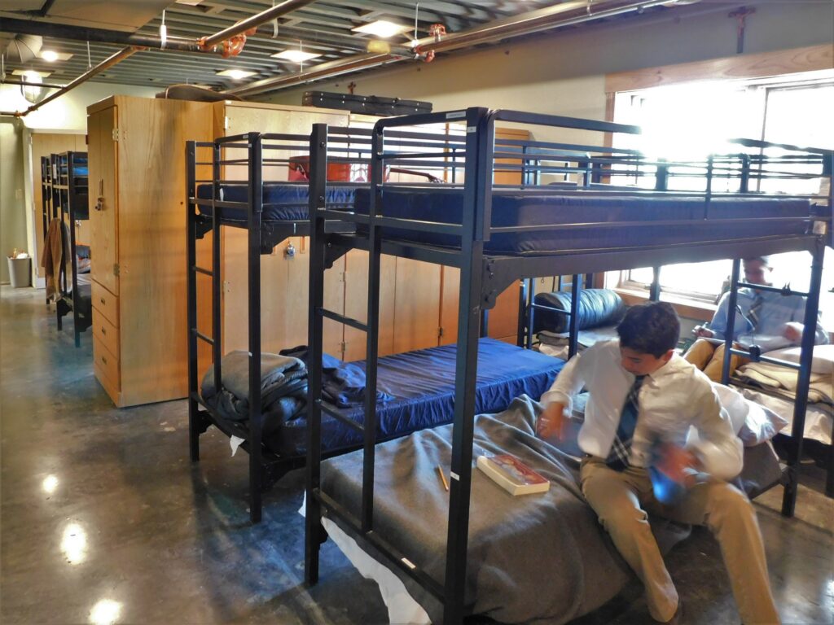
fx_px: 554
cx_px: 417
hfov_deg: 73.9
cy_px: 312
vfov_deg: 58.9
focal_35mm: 23
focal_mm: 4
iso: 400
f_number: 3
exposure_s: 1/8
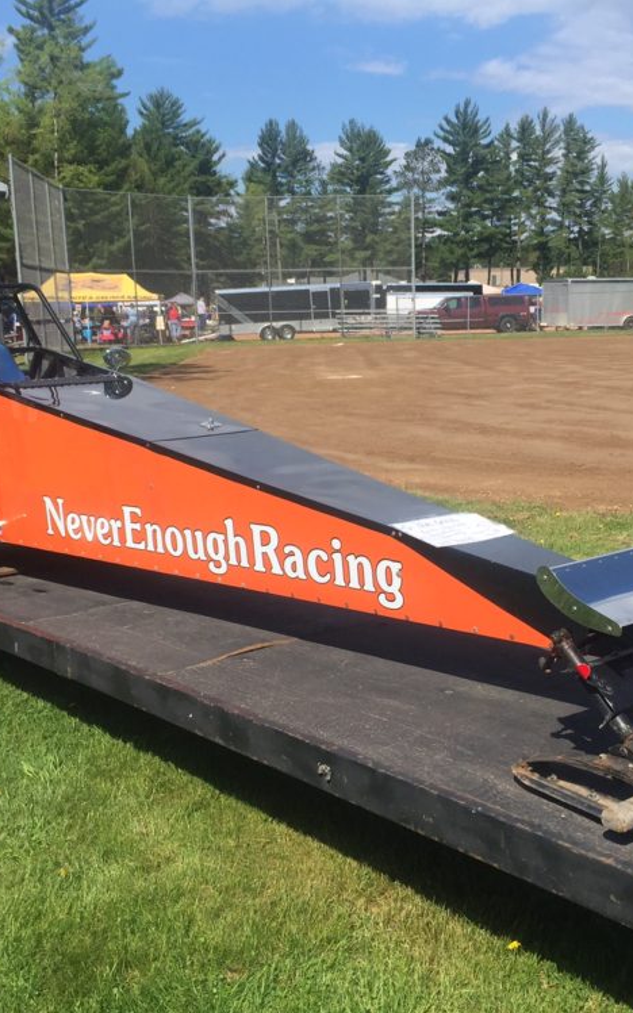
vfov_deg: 47.2
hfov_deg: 30.4
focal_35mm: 42
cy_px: 518
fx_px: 1160
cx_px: 392
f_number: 2.2
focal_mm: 4.15
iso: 32
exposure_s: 1/1883
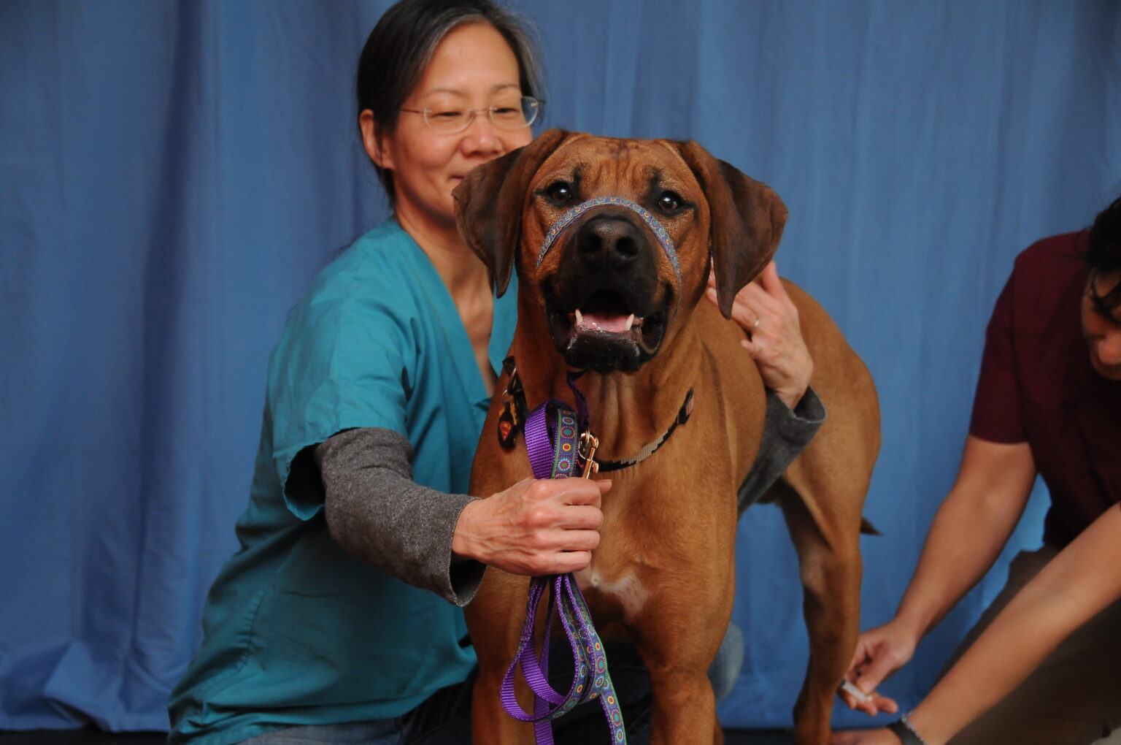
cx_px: 560
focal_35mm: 82
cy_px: 372
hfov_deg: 24.6
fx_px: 2566
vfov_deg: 16.5
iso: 800
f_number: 5
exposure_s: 1/125
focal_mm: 55
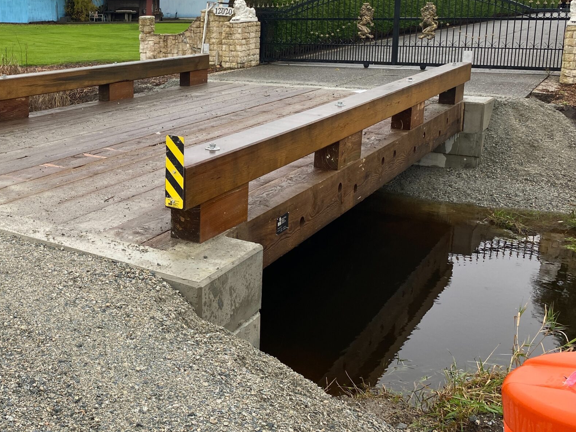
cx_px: 117
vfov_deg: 34.1
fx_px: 699
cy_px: 152
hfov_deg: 42.8
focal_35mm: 42
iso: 32
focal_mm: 4.25
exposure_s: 1/226
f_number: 1.8
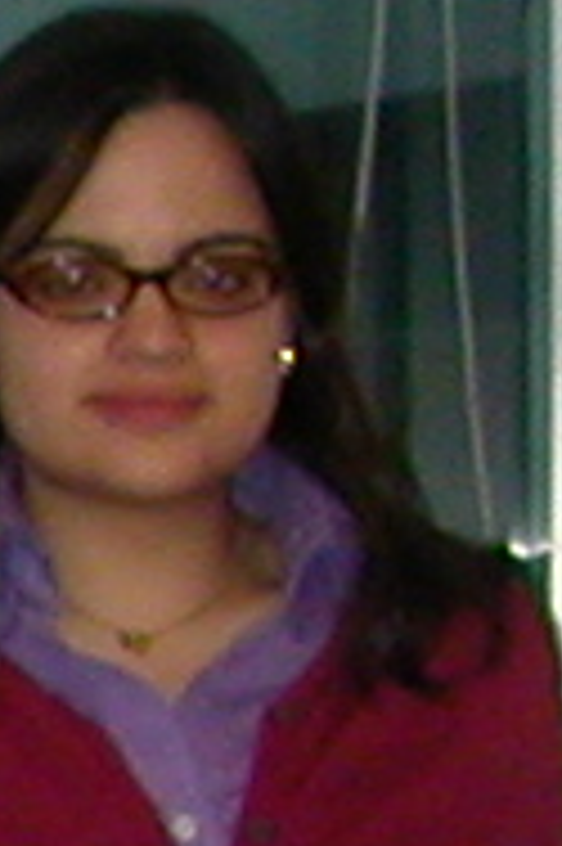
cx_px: -2639
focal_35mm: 328
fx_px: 7694
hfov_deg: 3.7
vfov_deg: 6.2
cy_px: 1503
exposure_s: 1/59.9
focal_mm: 5.6
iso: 147
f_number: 2.7
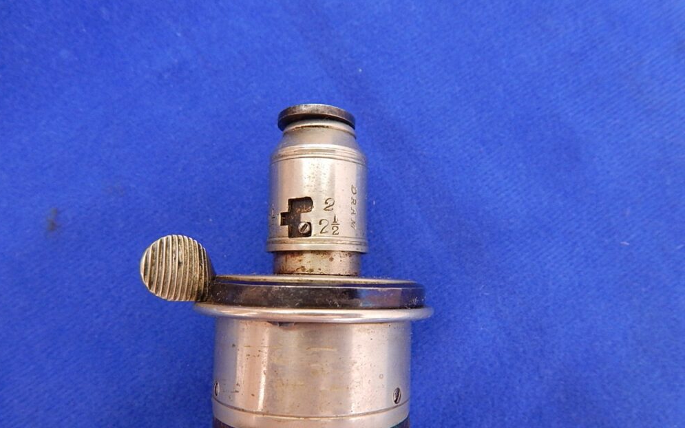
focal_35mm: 24
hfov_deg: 74.8
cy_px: 263
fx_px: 448
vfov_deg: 50.7
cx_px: 344
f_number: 3
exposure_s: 1/10
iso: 400
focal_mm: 4
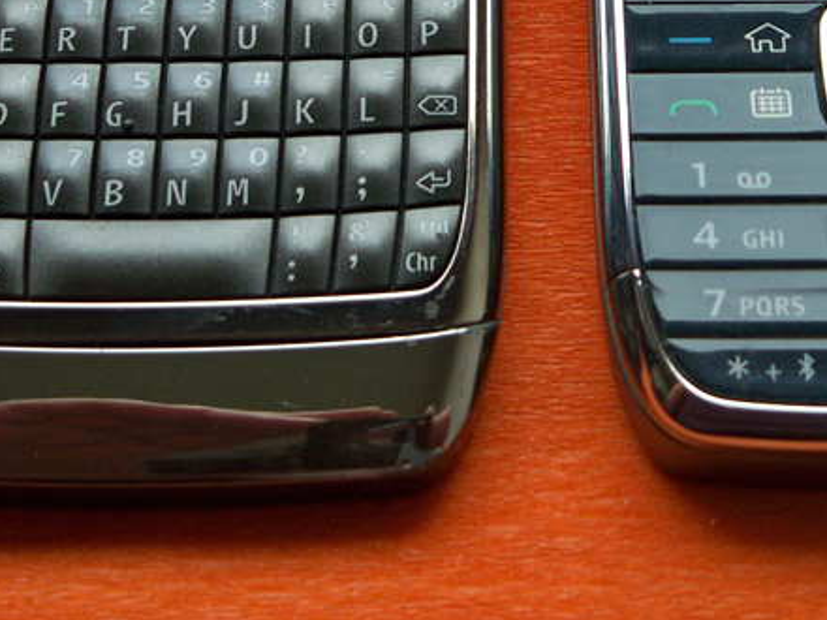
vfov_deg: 17.0
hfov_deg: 23.2
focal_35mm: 84
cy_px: -70
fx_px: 2007
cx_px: 541
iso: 80
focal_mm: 7.9
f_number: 3.1
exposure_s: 1/50
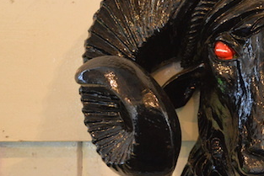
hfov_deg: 20.2
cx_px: 262
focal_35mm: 98
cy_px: 83
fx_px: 719
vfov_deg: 14.0
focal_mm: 32
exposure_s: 1/13
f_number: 4.8
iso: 3200
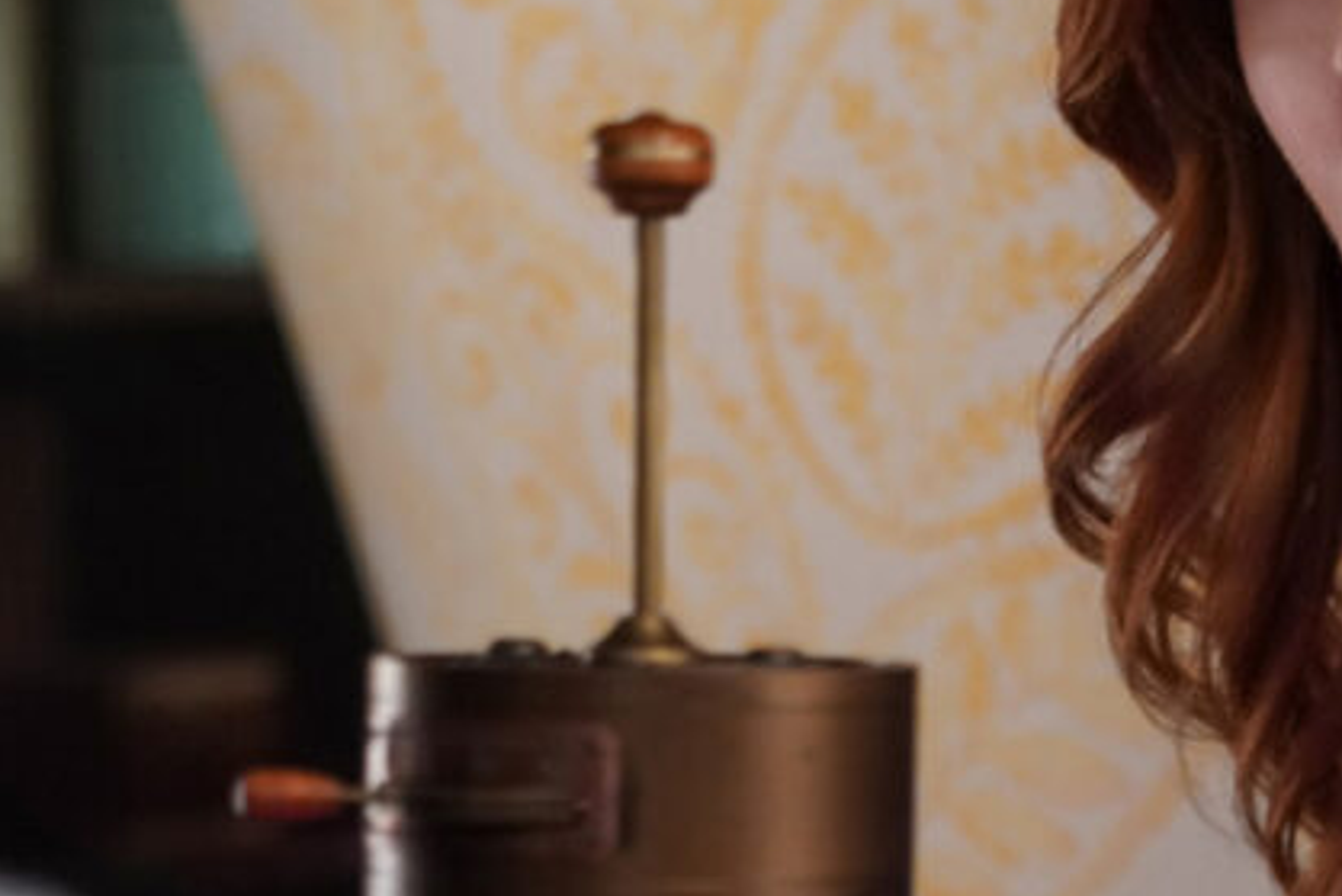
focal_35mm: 240
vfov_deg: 5.7
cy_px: 377
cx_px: 1377
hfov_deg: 8.5
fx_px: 8949
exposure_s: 1/60
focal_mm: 98
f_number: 4.5
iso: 4000
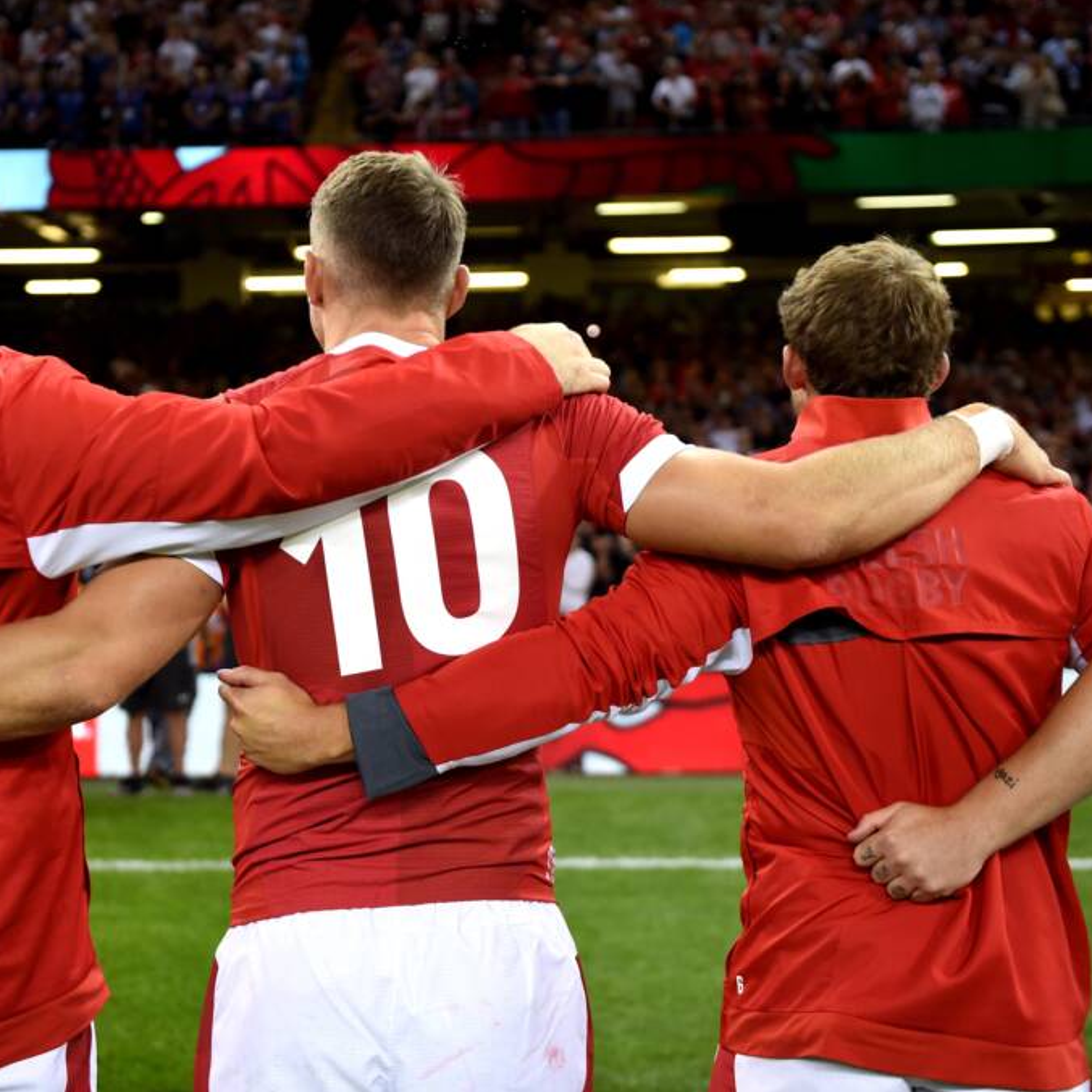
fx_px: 1927
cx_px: 426
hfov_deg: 31.5
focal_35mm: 54
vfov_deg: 31.6
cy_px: 545
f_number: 2.8
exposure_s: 1/1250
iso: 2000
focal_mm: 42
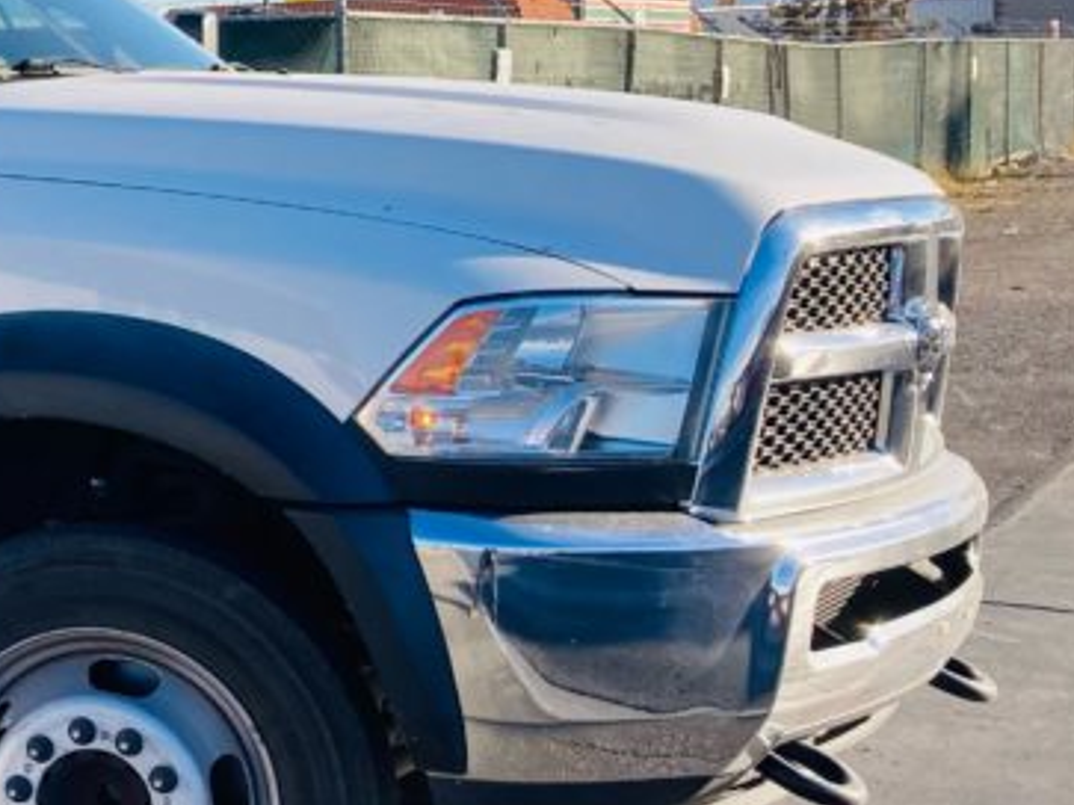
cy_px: 334
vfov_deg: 18.6
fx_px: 2450
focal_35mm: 79
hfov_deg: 21.6
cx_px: -423
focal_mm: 3.99
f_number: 1.8
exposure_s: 1/952
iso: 20
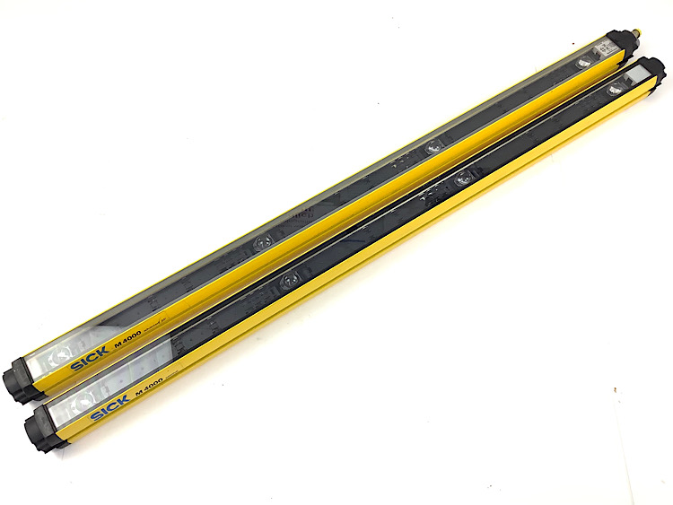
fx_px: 603
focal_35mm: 31
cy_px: 252
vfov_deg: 45.5
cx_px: 336
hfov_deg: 58.3
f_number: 2.4
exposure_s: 1/100
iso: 80
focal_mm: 3.3
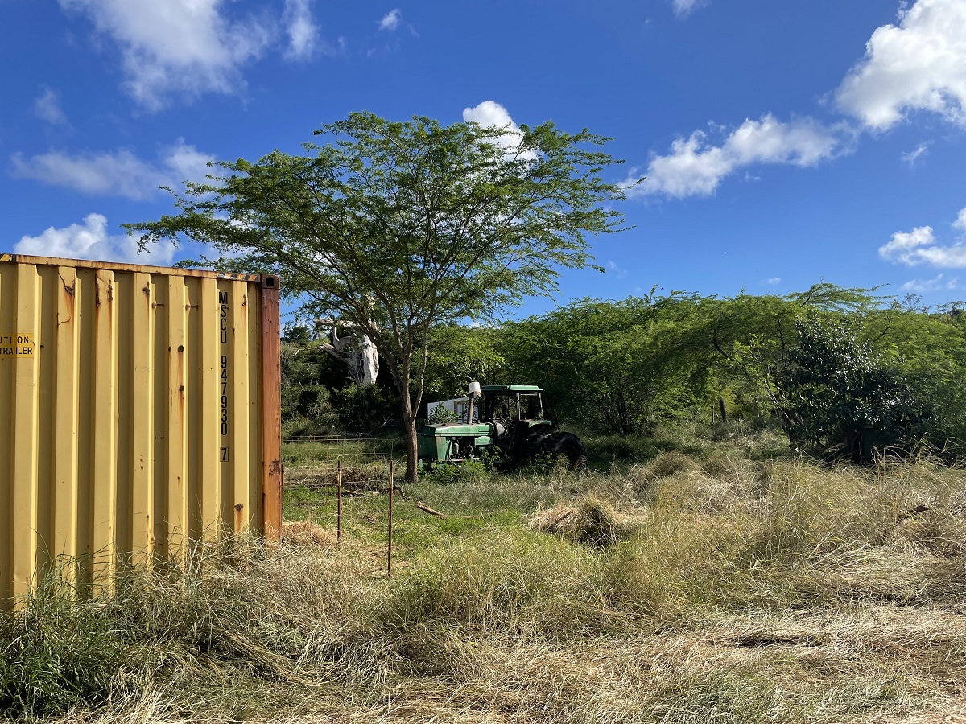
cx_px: 483
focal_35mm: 26
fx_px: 726
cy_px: 362
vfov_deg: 53.1
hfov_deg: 67.3
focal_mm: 4.2
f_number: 1.6
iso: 32
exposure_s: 1/3040
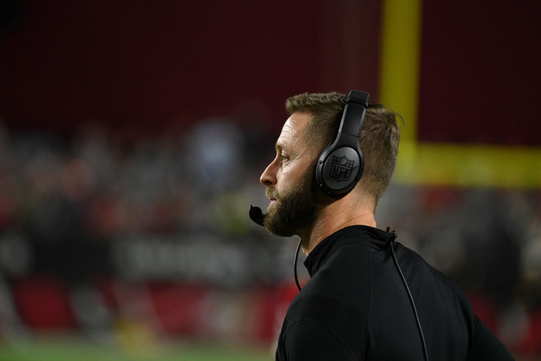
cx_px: 270
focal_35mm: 400
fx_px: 6012
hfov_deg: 5.2
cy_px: 180
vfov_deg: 3.4
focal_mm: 400
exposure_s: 1/1600
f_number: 4.5
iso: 6400
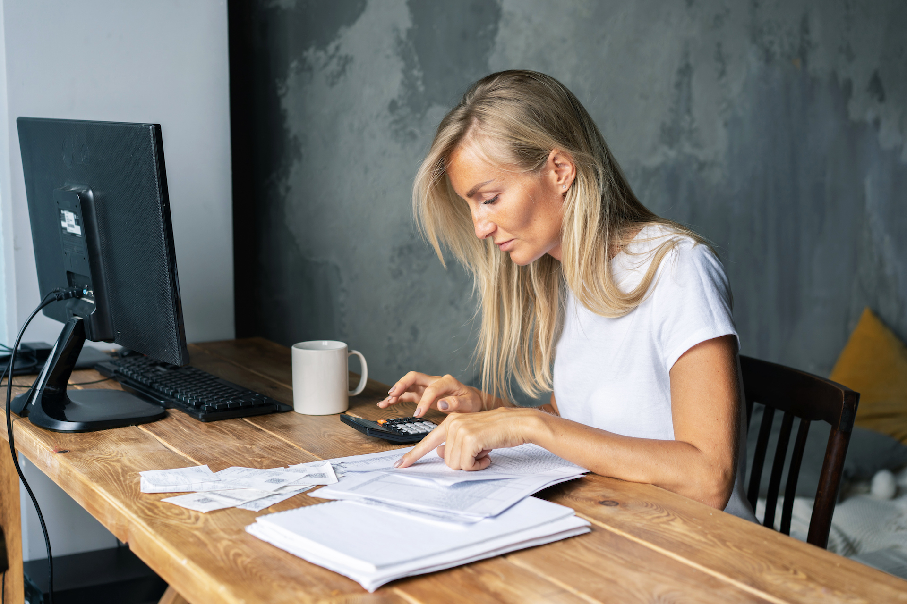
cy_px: 302
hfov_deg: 36.2
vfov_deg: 24.6
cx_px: 454
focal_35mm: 55
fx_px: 1386
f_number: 3.2
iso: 160
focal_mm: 55
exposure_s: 1/400
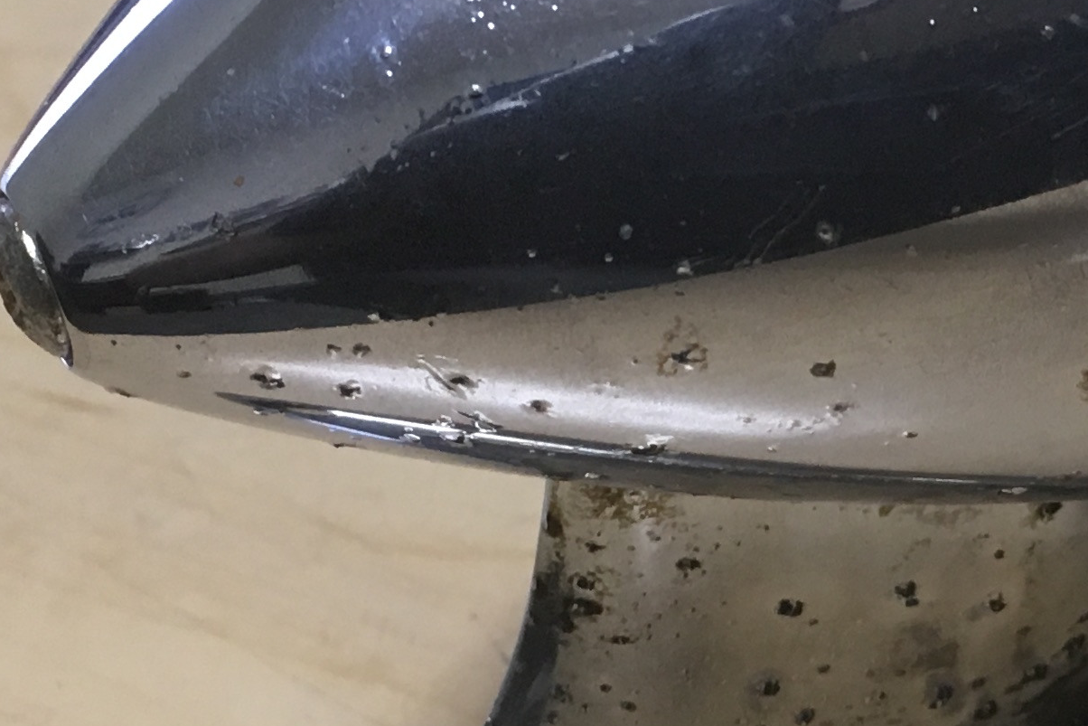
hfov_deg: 19.7
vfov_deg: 13.6
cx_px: 1046
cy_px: 399
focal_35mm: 101
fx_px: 3053
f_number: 2.2
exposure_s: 1/30
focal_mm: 4.15
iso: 100
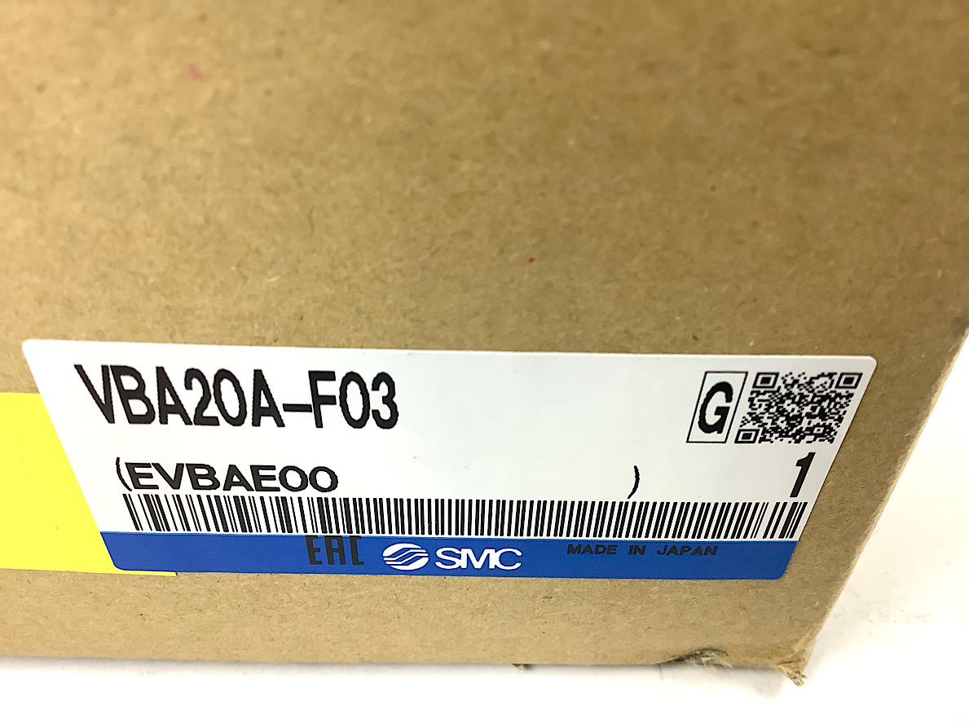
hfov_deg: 58.3
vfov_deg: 45.4
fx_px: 868
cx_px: 484
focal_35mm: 31
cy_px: 364
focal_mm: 3.3
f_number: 2.4
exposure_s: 1/50
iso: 125
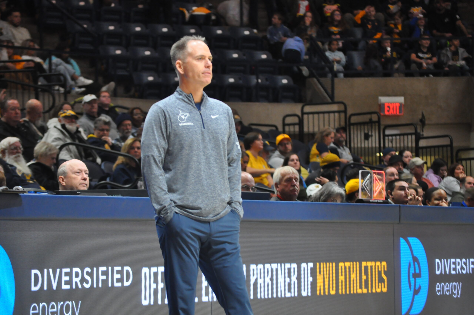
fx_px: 2367
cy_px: 158
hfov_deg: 11.4
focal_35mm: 180
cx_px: 237
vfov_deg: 7.6
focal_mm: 120
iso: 1600
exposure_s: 1/100
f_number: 4.8
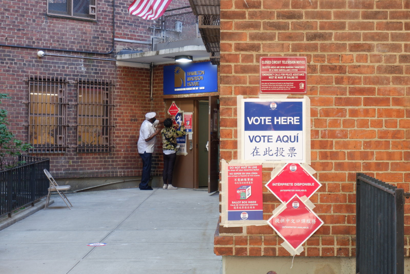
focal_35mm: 68
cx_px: 205
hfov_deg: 29.7
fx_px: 774
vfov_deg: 20.0
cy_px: 137
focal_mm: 45
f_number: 5.6
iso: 500
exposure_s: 1/70
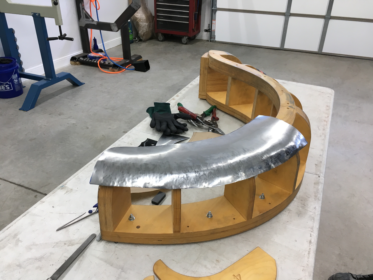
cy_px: 140
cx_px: 186
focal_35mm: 29
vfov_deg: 48.2
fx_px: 312
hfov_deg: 61.7
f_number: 2.2
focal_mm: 4.15
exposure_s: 1/30
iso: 25
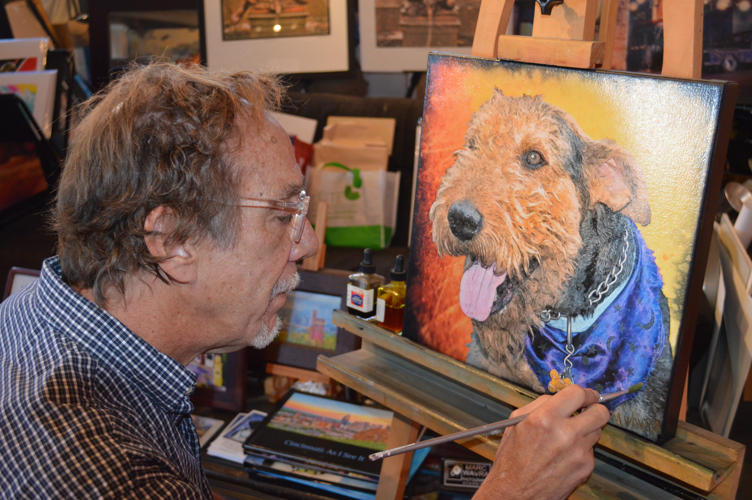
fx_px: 814
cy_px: 250
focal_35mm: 39
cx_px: 376
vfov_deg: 34.1
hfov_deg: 49.6
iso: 1250
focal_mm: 26
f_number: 4.2
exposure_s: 1/60
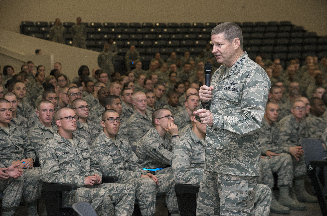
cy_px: 108
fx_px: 779
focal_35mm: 86
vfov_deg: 15.8
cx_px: 164
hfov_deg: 23.7
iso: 3200
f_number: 5.6
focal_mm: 86
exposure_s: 1/80
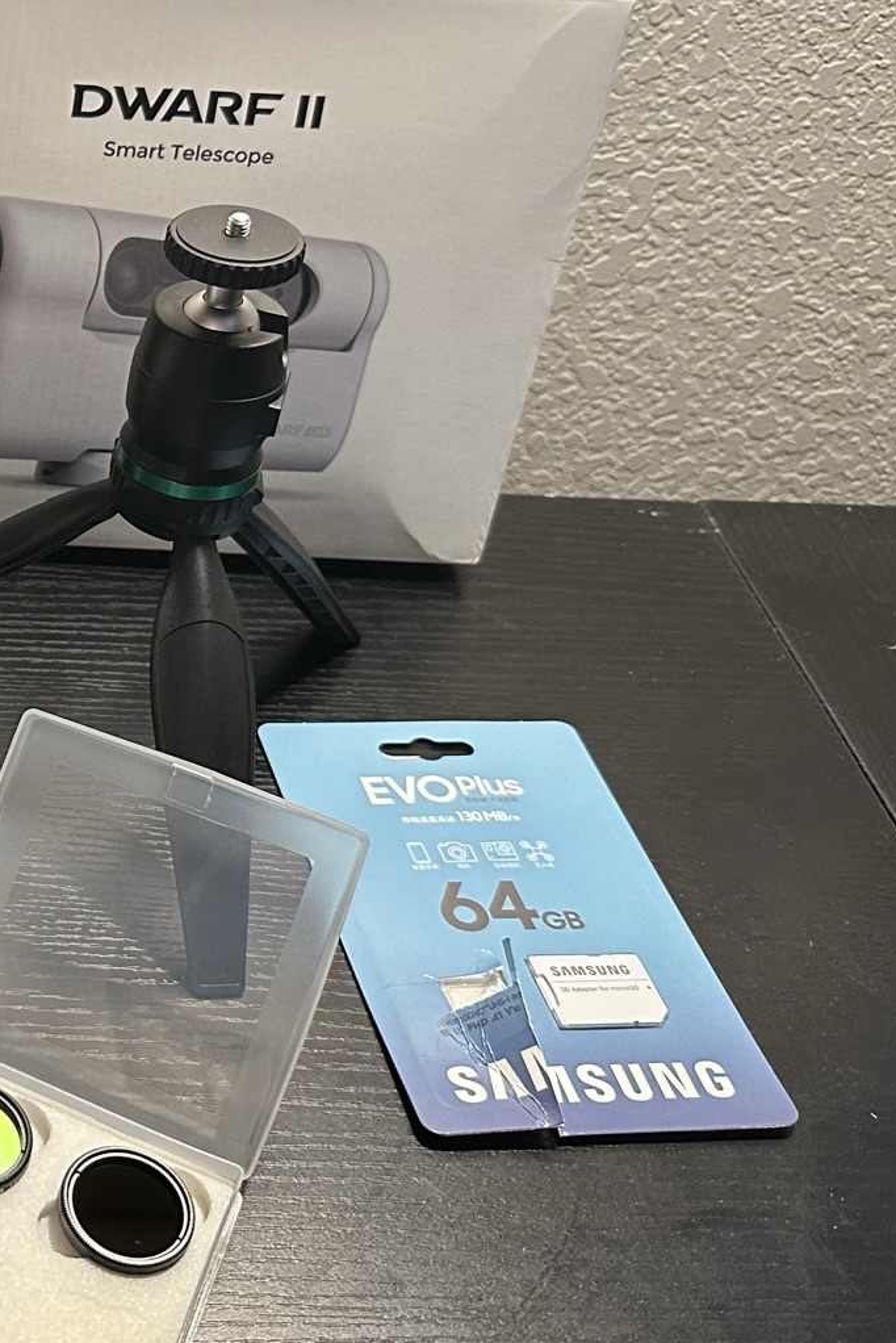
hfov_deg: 23.9
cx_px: -255
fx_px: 1865
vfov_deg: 39.4
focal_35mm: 50
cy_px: 545
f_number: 1.78
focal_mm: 6.86
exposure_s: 1/60
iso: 320
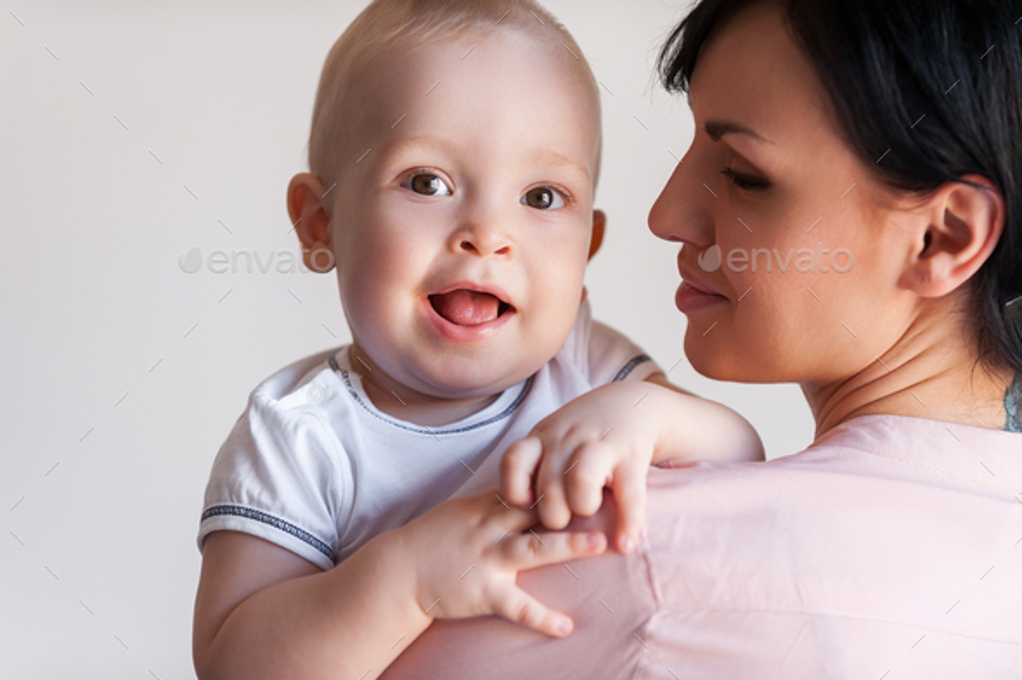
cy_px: 340
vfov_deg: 11.4
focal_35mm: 120
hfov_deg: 17.1
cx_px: 511
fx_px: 3406
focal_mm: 120
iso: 320
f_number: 3.2
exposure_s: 1/160
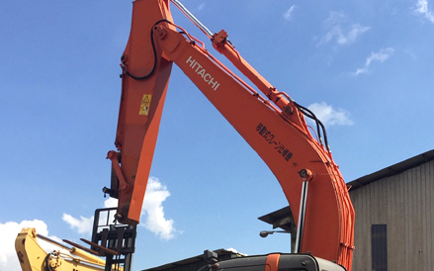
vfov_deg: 22.2
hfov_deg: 35.7
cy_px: 274
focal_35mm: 56
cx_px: 307
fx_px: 662
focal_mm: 4.15
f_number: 2.2
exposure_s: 1/1721
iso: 32
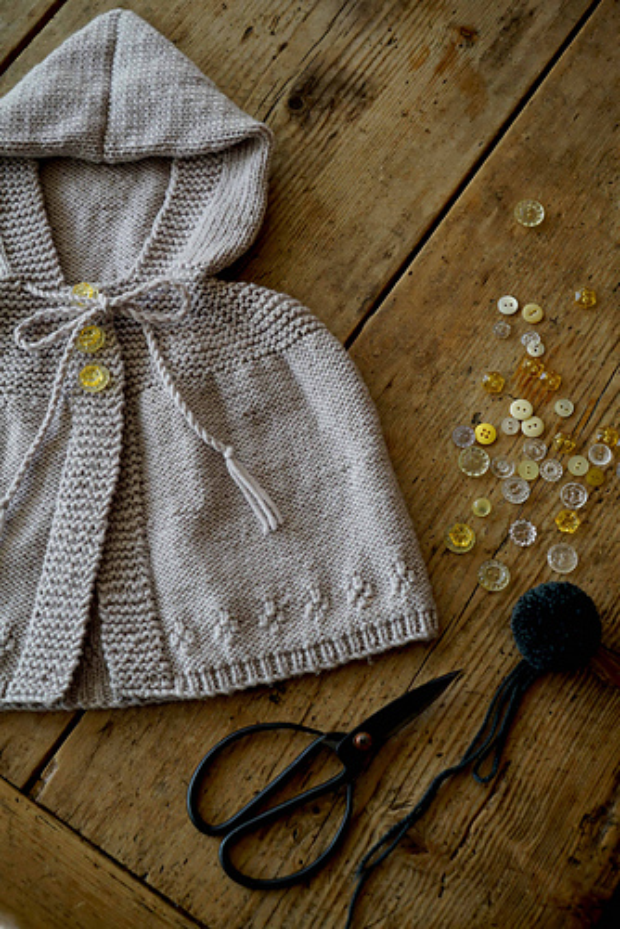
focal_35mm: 45
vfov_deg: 43.6
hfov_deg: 29.9
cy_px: 464
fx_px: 1161
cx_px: 310
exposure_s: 1/160
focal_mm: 45
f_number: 4
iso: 320
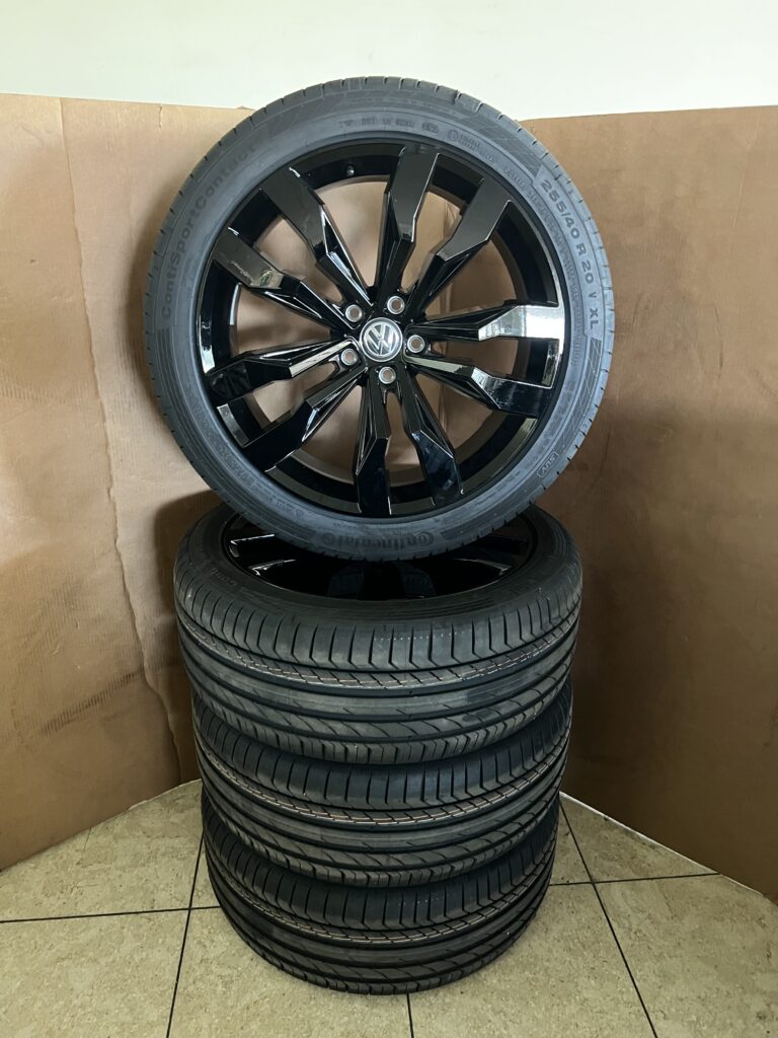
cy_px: 519
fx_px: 779
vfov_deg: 67.3
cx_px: 389
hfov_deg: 53.1
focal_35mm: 26
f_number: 1.5
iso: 640
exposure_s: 1/30
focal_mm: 5.7
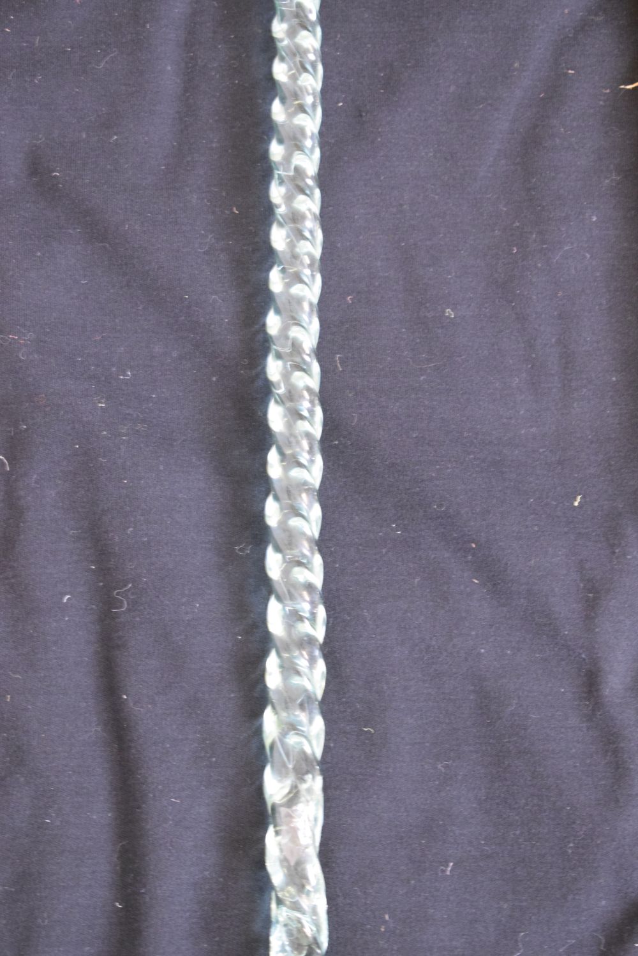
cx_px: 319
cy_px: 478
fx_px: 2193
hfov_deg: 16.6
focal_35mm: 82
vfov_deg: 24.6
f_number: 5.6
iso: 3200
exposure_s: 1/15
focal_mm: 55
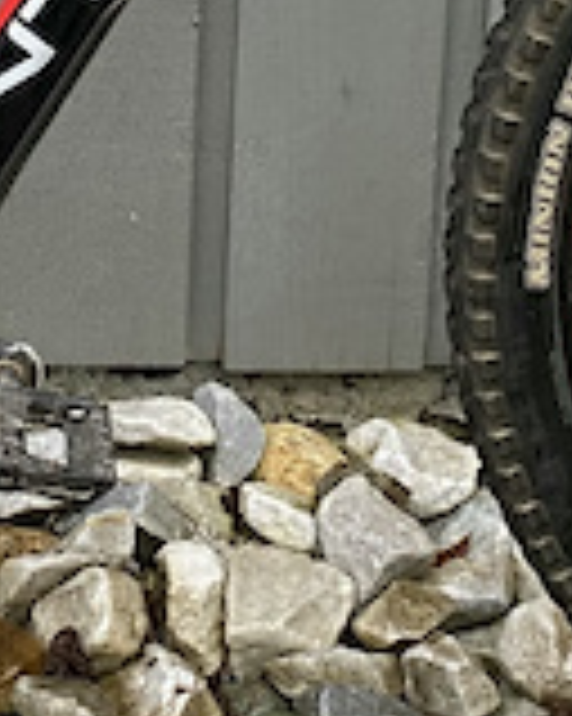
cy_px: 9
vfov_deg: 14.8
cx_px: 86
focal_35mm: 128
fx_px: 2711
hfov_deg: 12.0
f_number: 1.8
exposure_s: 1/60
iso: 125
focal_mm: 4.25
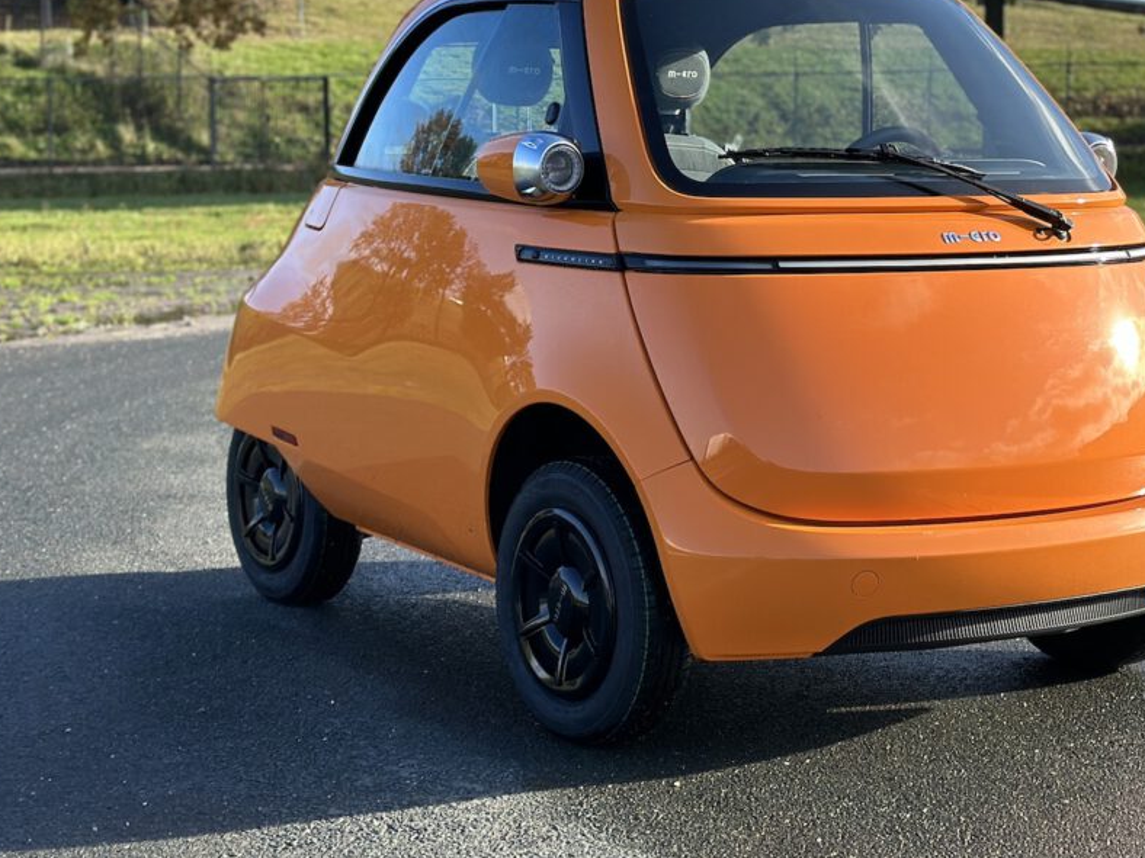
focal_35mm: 78
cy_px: 305
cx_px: 606
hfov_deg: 25.0
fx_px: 2580
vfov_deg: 18.9
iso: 100
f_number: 1.78
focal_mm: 6.86
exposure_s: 1/1721
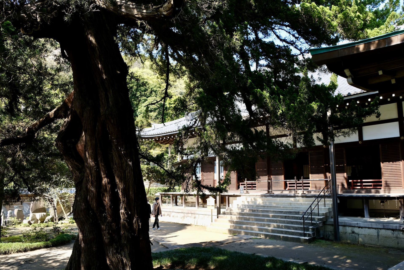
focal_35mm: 27
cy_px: 135
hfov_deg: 67.4
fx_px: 303
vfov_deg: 47.9
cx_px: 202
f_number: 5
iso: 200
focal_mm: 18
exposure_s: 1/150
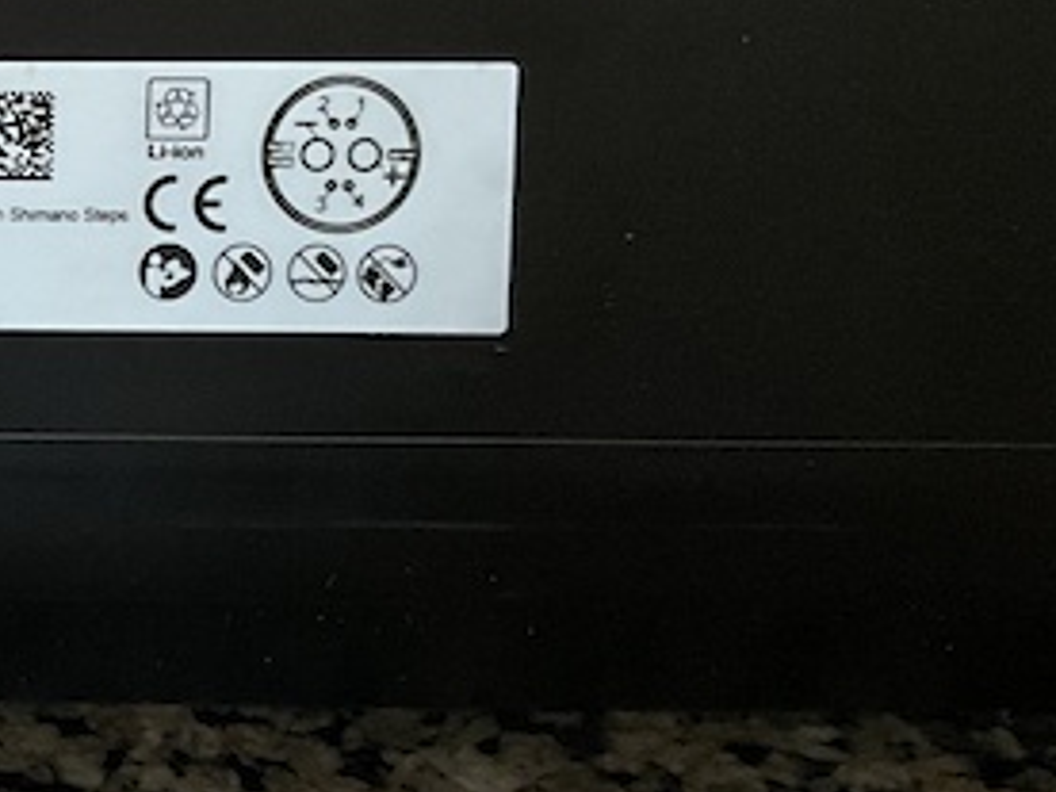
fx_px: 2563
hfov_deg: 20.5
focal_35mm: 84
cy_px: 421
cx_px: -451
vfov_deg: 17.6
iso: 250
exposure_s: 1/40
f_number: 1.8
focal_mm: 3
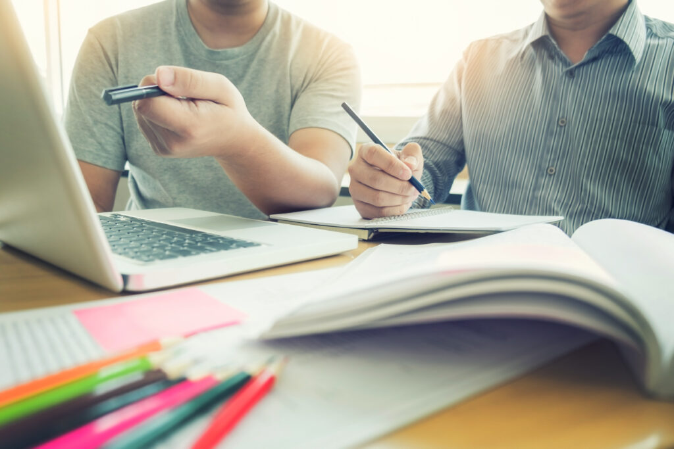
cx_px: 337
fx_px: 506
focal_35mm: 27
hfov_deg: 67.4
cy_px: 224
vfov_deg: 47.9
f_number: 2.8
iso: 400
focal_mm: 18
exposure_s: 1/180
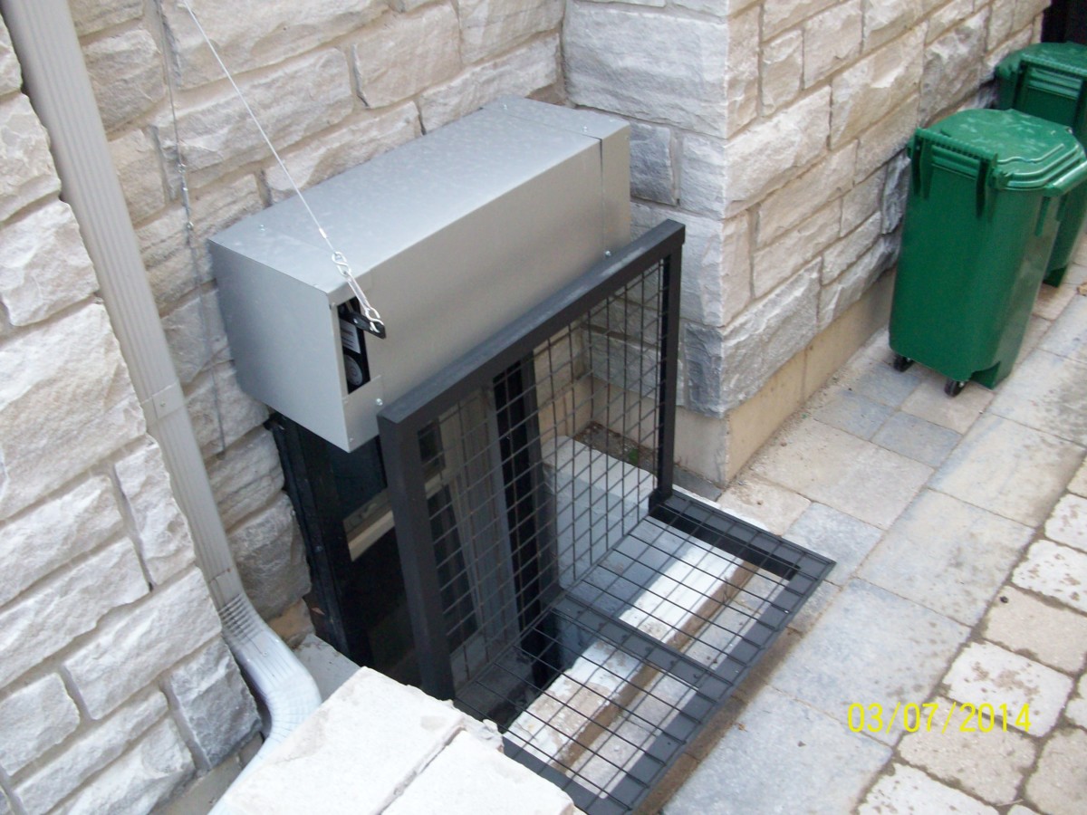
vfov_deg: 41.8
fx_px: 1068
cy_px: 408
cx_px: 544
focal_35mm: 34
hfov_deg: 54.0
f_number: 2.8
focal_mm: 5.7
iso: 133
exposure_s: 1/128
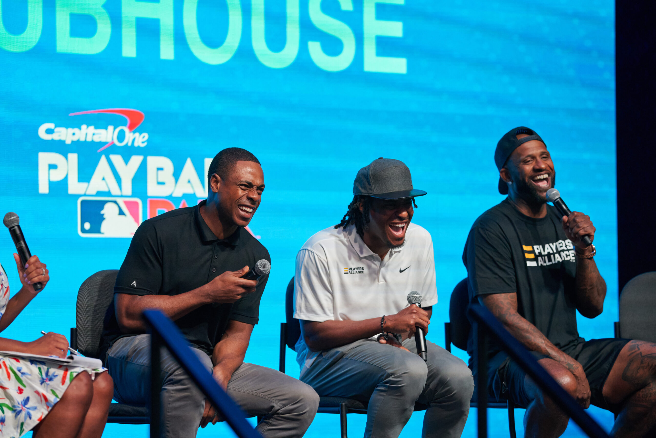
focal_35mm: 135
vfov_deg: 10.2
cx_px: 328
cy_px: 219
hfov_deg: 15.2
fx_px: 2460
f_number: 2.5
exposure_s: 1/800
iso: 3200
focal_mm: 135
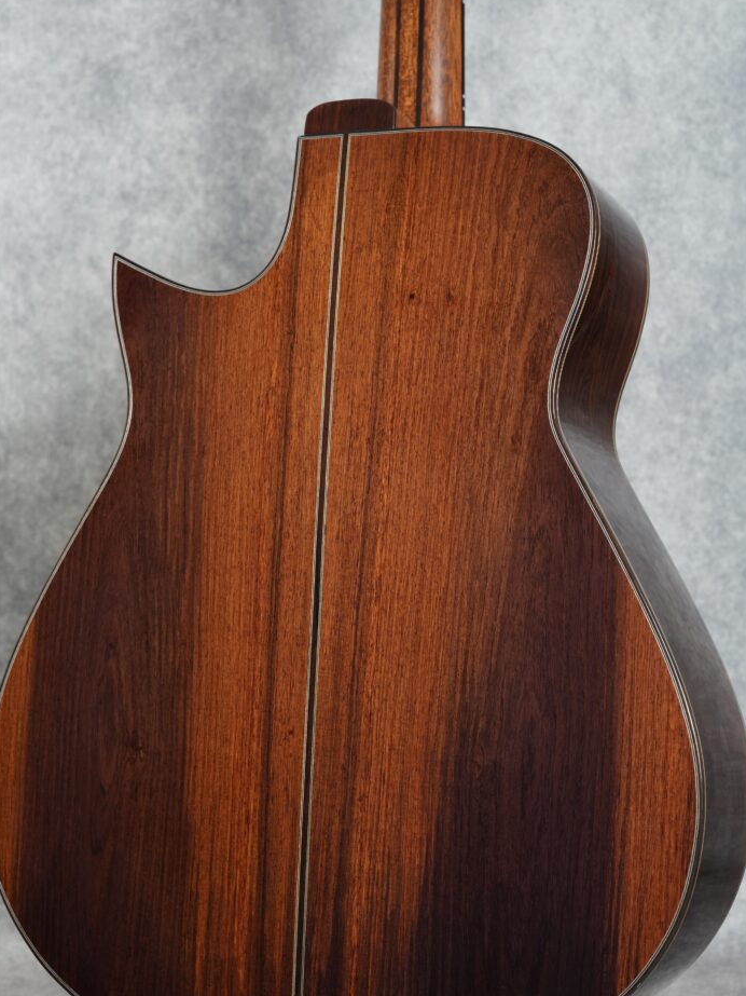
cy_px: 487
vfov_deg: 32.2
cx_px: 359
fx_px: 1724
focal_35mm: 60
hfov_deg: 24.4
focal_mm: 50
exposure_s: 1/1.6
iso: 250
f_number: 6.3
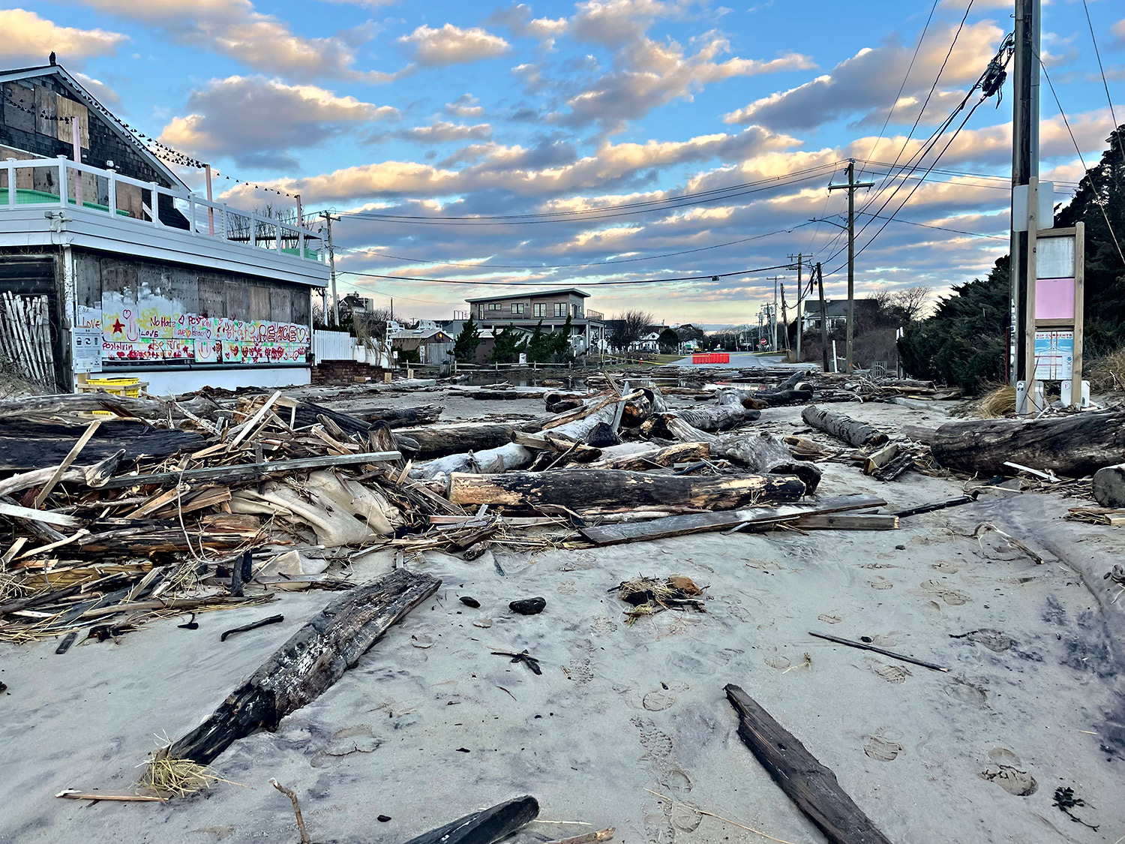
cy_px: 422
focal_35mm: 26
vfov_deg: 53.1
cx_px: 562
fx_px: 845
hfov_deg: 67.3
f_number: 1.6
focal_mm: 4.2
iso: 32
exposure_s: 1/461
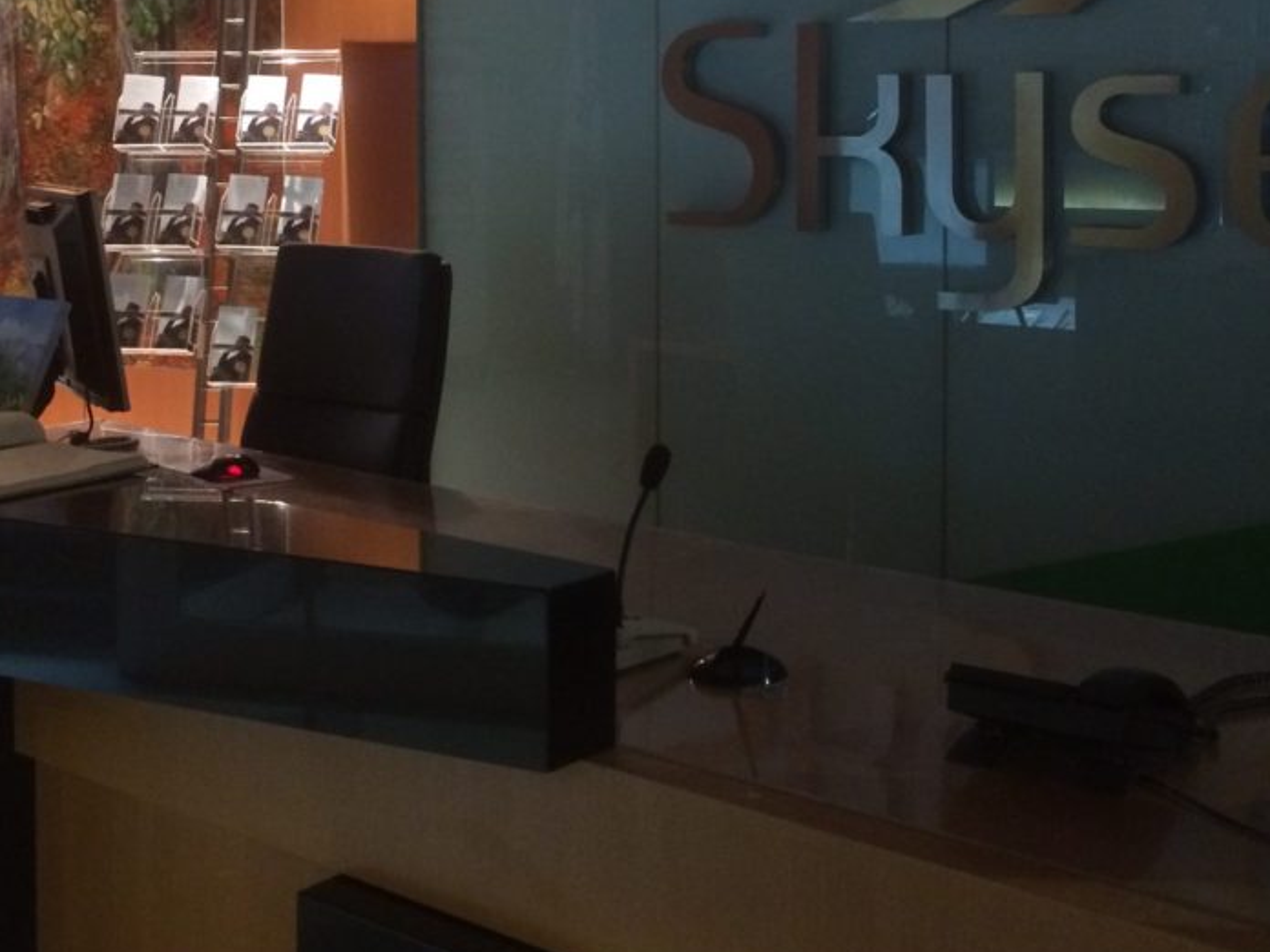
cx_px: 671
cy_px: 221
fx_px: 1834
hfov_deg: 38.2
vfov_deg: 28.6
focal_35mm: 50
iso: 320
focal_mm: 4.15
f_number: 2.2
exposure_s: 1/20
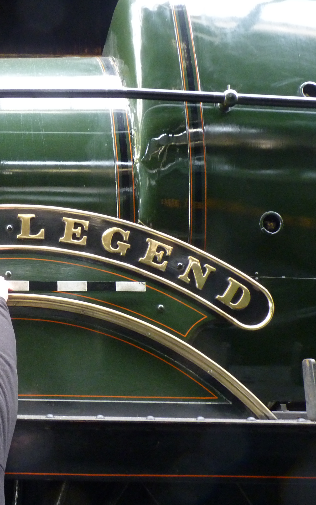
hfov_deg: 31.1
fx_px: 537
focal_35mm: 39
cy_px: 250
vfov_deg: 50.4
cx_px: 24
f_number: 2.8
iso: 400
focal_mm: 4.8
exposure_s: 1/10
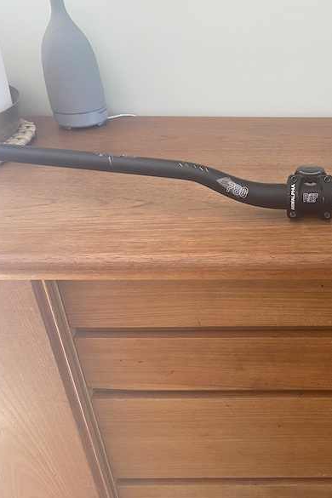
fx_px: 512
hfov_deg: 33.8
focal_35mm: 37
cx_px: 304
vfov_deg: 51.9
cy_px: 255
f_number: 1.8
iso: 125
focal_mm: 4.25
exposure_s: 1/63
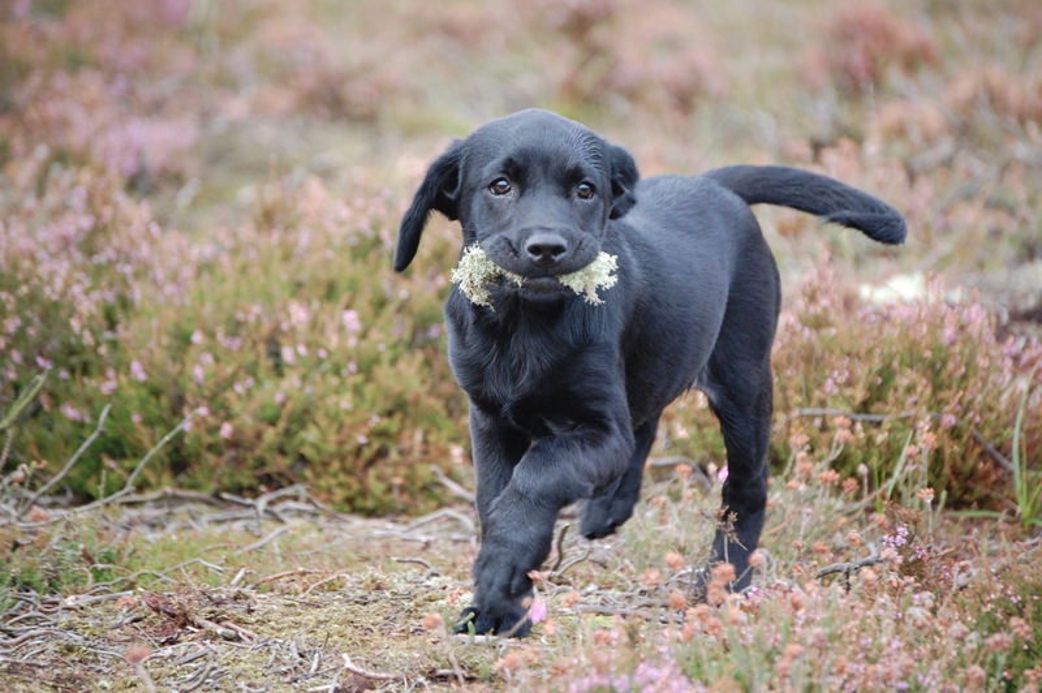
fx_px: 5856
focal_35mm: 202
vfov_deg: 6.8
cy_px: 346
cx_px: 521
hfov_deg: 10.2
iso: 800
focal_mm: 135
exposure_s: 1/500
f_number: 5
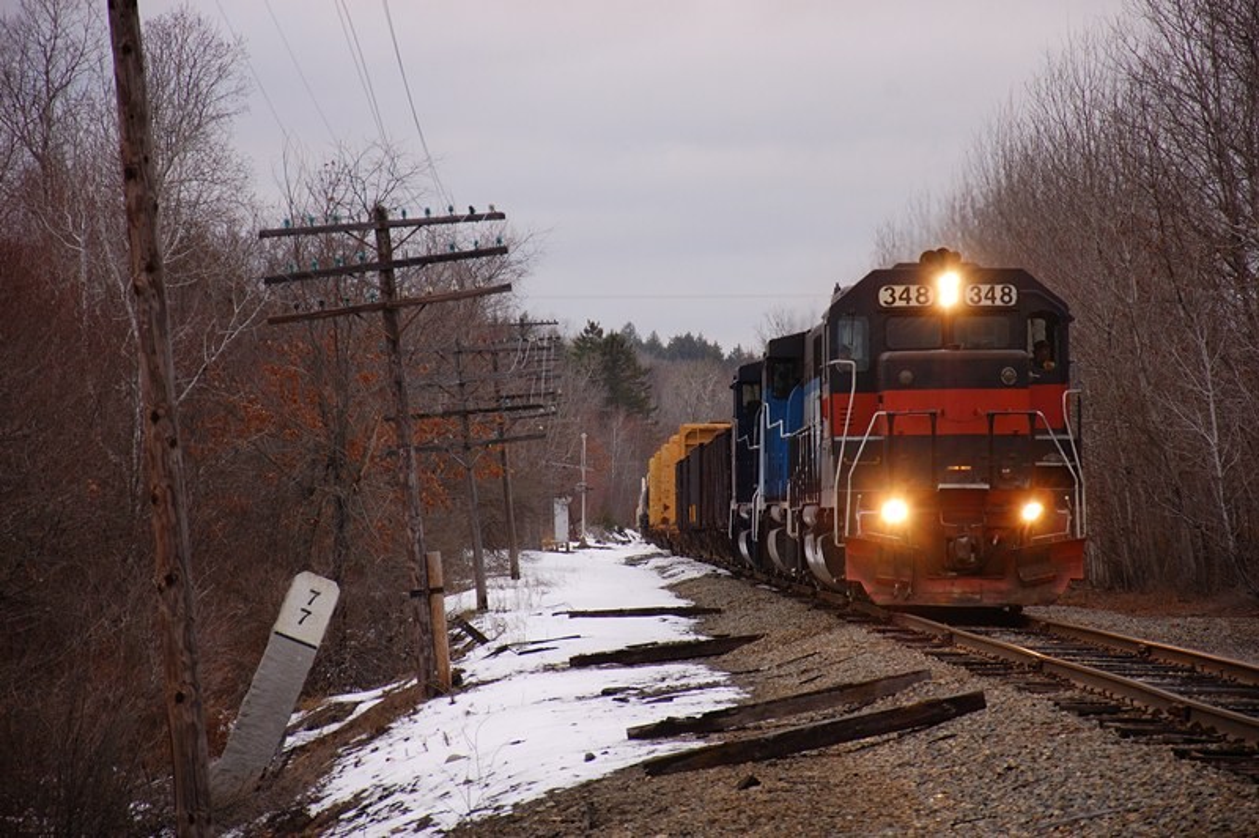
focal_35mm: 158
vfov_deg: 8.7
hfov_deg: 13.1
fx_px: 5503
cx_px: 630
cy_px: 419
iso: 200
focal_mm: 105
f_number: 5.6
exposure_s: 1/100
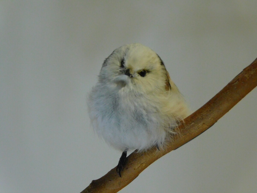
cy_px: 96
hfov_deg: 5.5
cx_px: 128
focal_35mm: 360
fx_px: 2673
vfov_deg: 4.1
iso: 800
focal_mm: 64.5
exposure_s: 1/50
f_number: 5.6
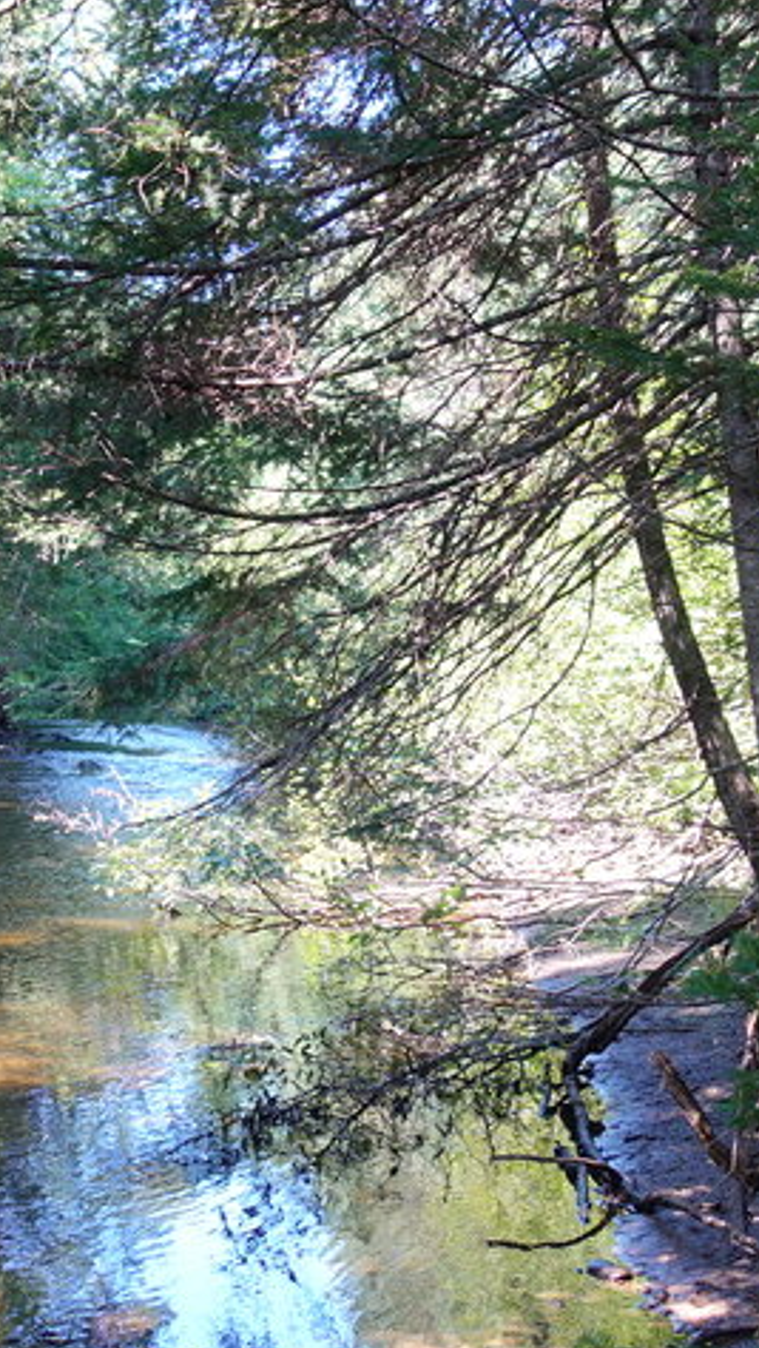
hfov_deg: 22.3
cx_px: 131
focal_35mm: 53
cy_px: 741
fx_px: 1894
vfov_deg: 39.1
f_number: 2.8
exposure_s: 1/60
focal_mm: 8.8
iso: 125
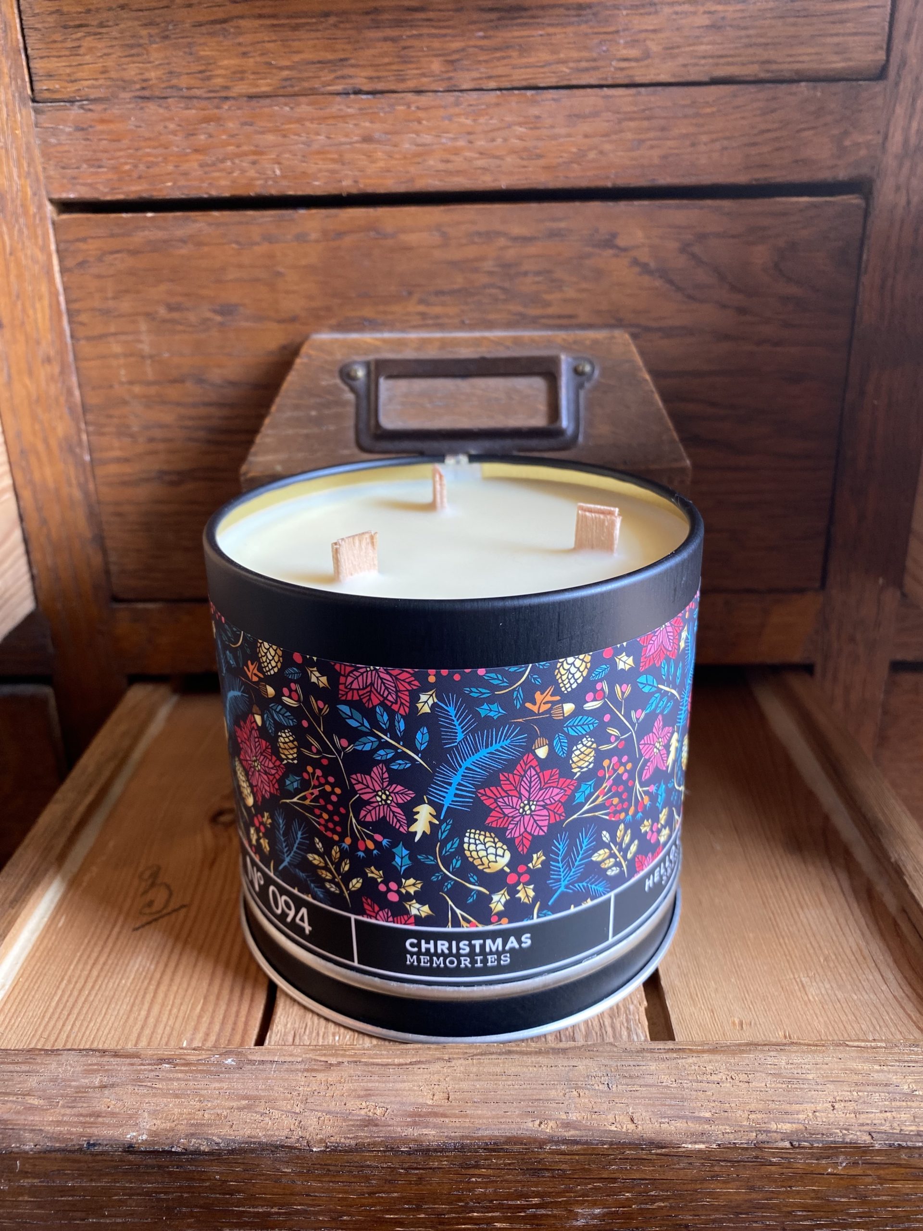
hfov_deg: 53.1
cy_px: 616
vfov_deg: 67.3
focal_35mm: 26
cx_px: 462
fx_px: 924
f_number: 1.8
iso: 64
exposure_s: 1/100
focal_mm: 4.25
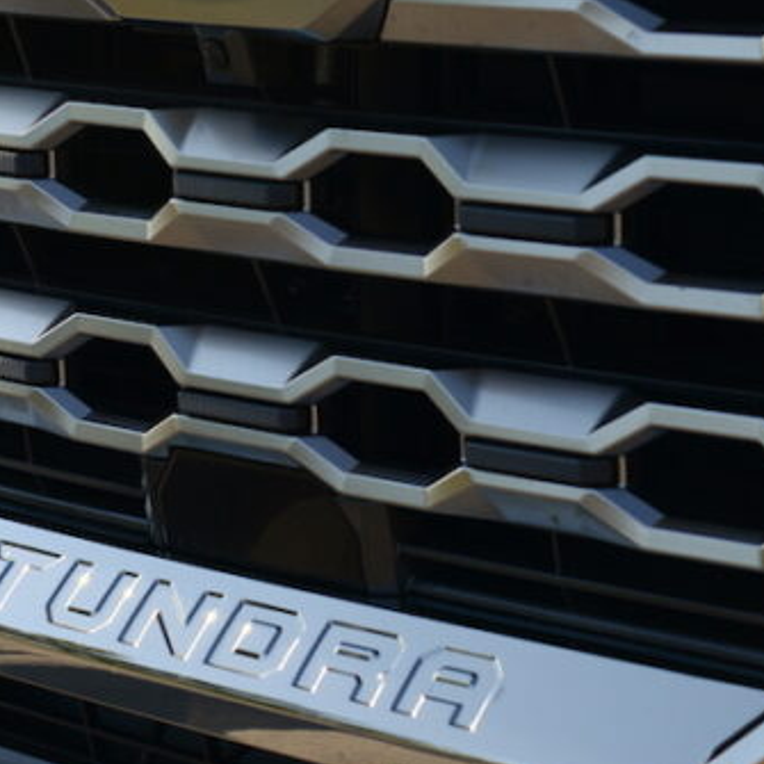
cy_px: 352
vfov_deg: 13.4
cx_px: 520
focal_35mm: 130
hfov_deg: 13.4
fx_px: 3246
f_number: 5.6
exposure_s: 1/1250
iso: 800
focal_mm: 48
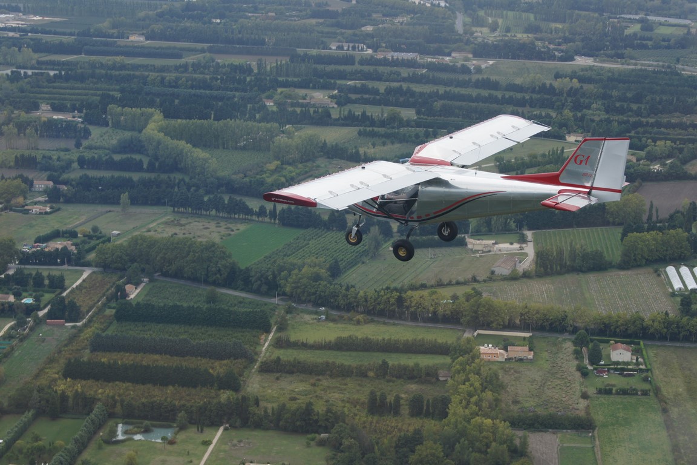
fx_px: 1597
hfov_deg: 24.6
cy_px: 232
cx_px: 348
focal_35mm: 82
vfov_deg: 16.6
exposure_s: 1/200
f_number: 8
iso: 200
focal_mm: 55
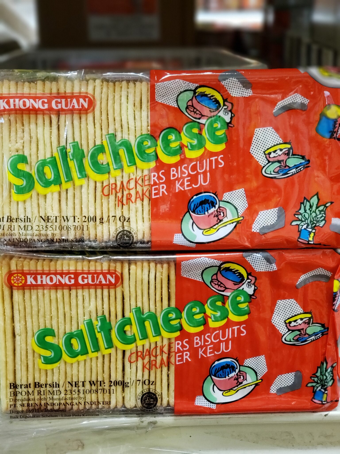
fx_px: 681
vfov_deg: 36.8
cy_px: 227
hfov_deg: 28.0
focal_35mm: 52
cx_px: 170
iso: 400
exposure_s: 1/24
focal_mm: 6
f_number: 2.4
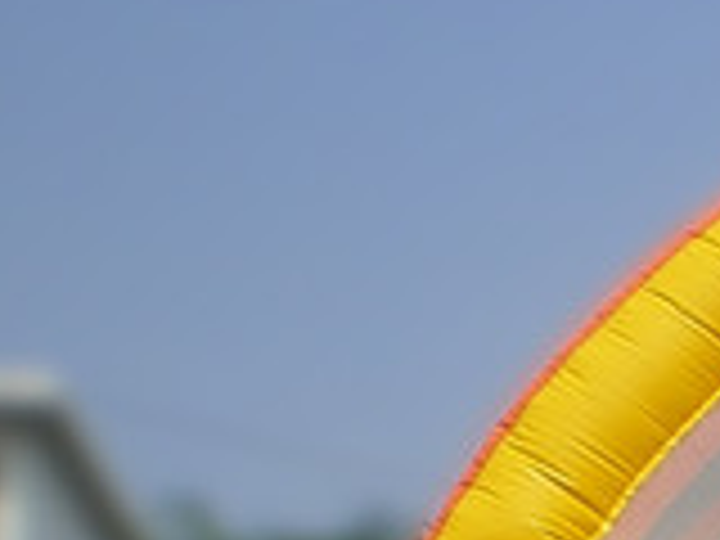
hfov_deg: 9.7
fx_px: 3952
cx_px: 1467
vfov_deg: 7.5
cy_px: 1066
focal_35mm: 190
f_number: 4.6
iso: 64
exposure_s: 1/500
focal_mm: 6.3
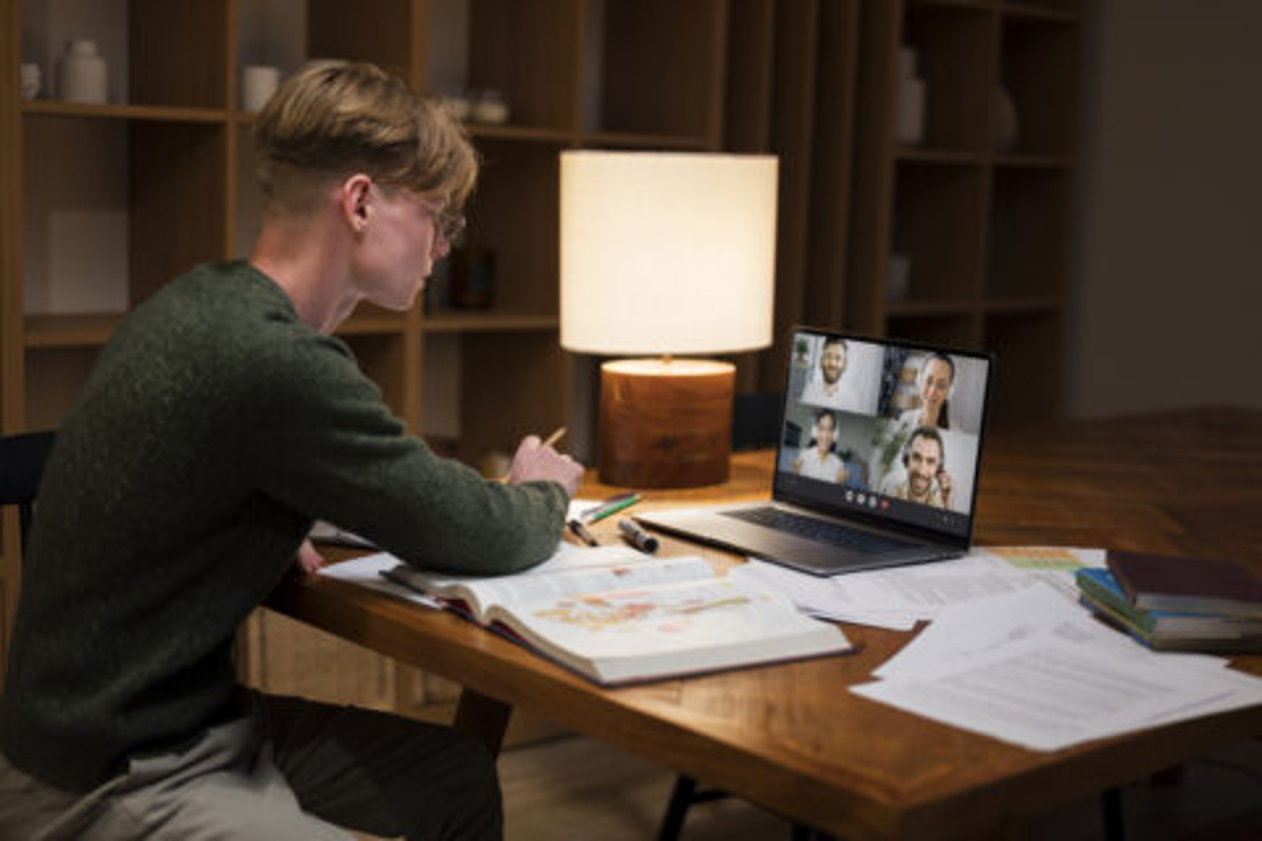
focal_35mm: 50
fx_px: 1753
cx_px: 631
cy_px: 420
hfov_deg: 39.6
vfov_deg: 27.0
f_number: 2
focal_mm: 50
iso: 400
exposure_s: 1/125
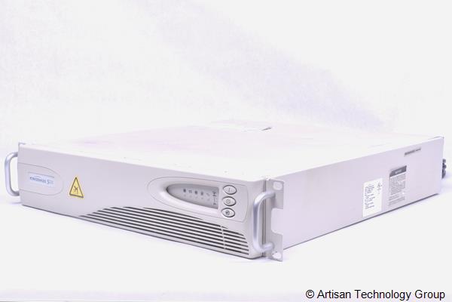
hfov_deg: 45.0
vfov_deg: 30.8
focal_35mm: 44
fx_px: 546
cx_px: 226
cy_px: 151
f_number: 14
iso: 200
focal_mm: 29
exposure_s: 1/200
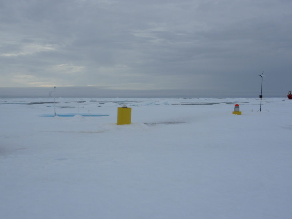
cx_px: 146
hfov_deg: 49.0
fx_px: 321
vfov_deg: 37.7
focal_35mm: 38
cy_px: 110
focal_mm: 6.3
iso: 50
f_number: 4.9
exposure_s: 1/430
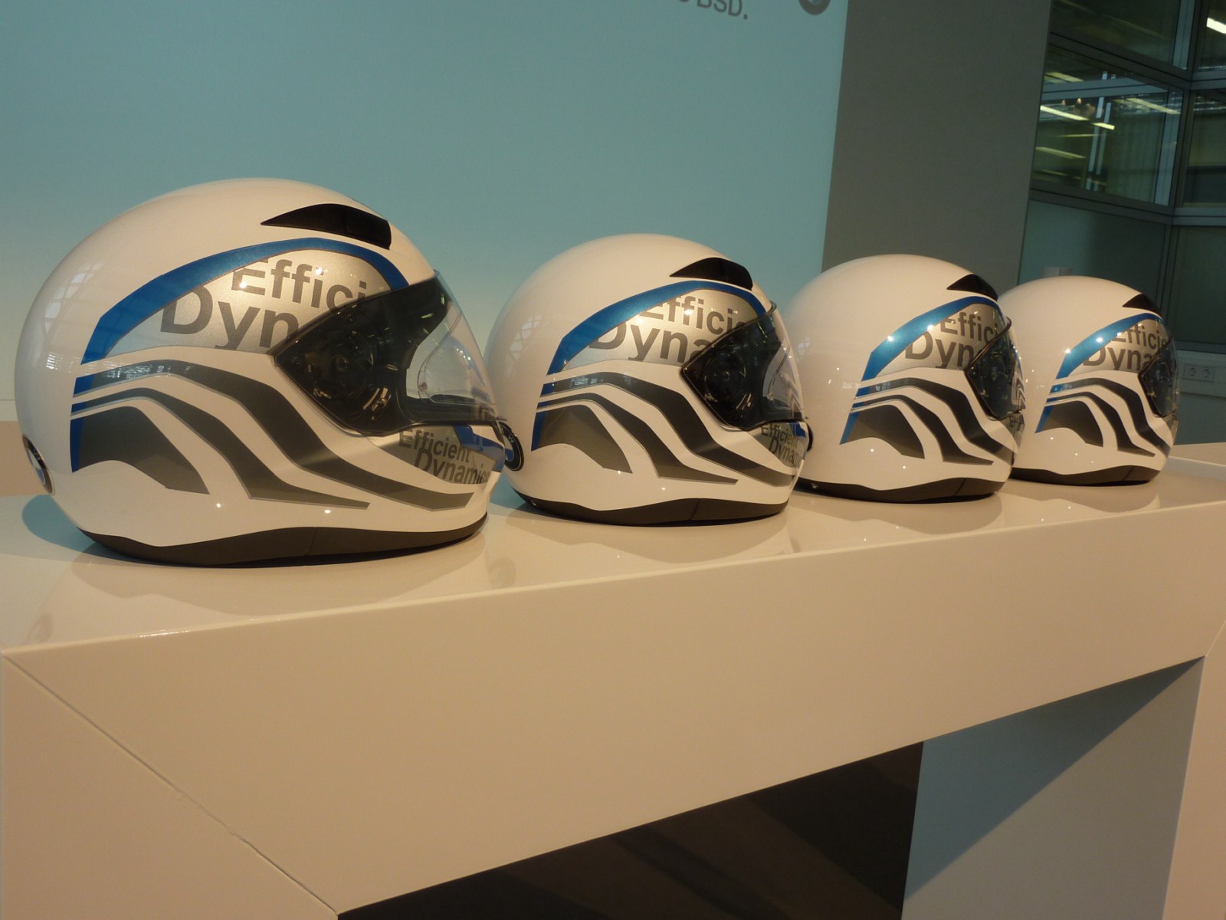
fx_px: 1133
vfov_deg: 44.2
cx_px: 613
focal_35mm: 32
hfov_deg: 56.8
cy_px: 460
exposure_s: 1/60
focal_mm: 5.3
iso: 80
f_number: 3.5
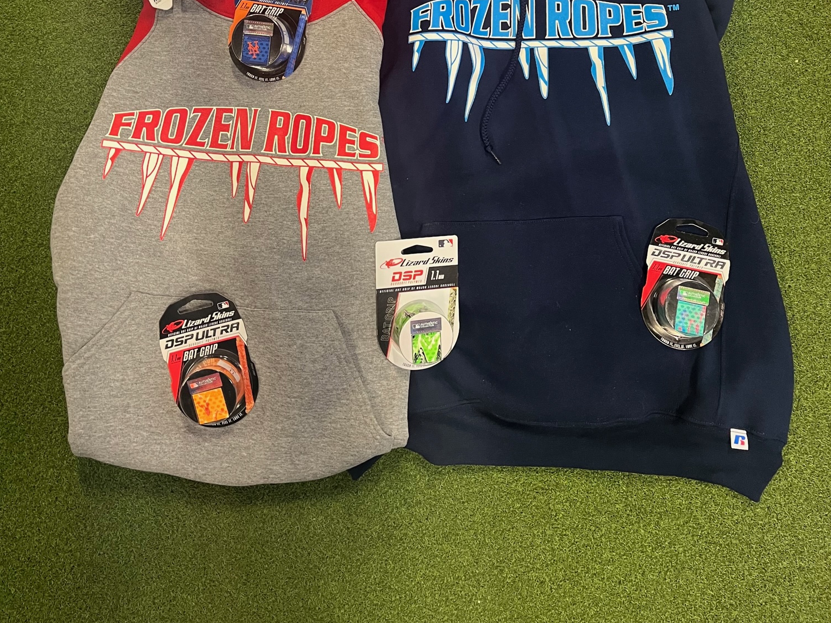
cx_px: 418
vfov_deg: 38.6
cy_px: 97
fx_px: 840
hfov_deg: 52.6
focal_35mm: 35
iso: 250
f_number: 1.6
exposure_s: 1/60
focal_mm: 5.1
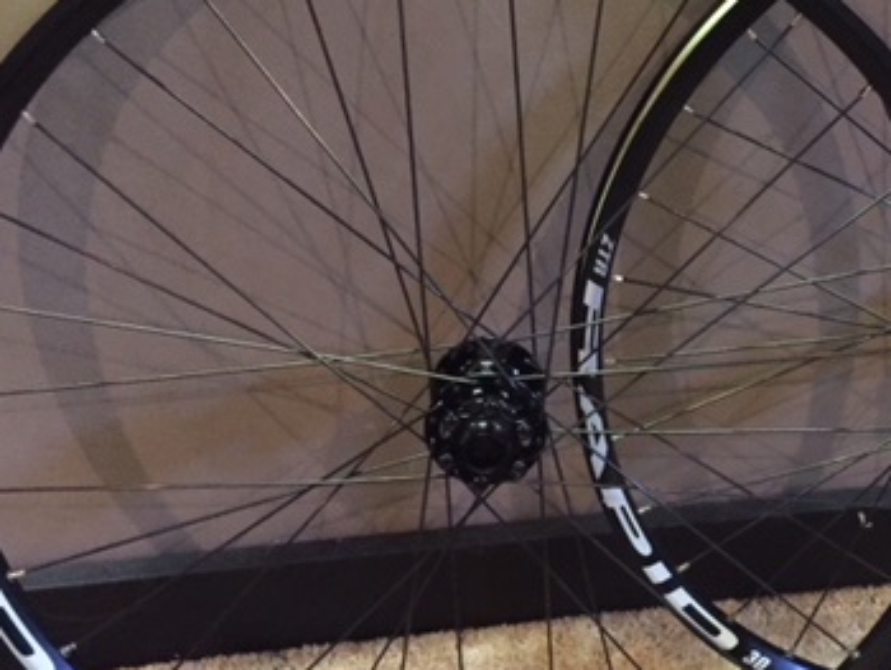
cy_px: 357
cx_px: 692
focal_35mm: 53
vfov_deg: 27.6
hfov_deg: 35.2
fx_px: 1365
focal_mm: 4.15
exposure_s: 1/15
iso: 400
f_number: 2.2
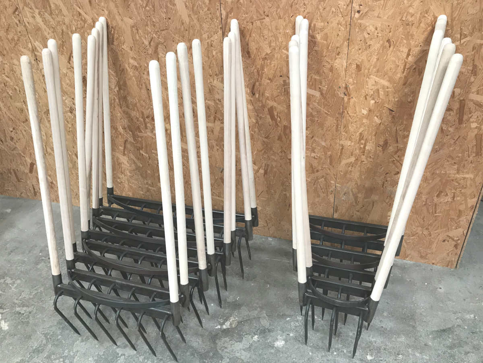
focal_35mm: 28
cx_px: 242
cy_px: 182
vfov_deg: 49.7
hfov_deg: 63.4
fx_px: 391
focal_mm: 3.99
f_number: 1.8
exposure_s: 1/40
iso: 25
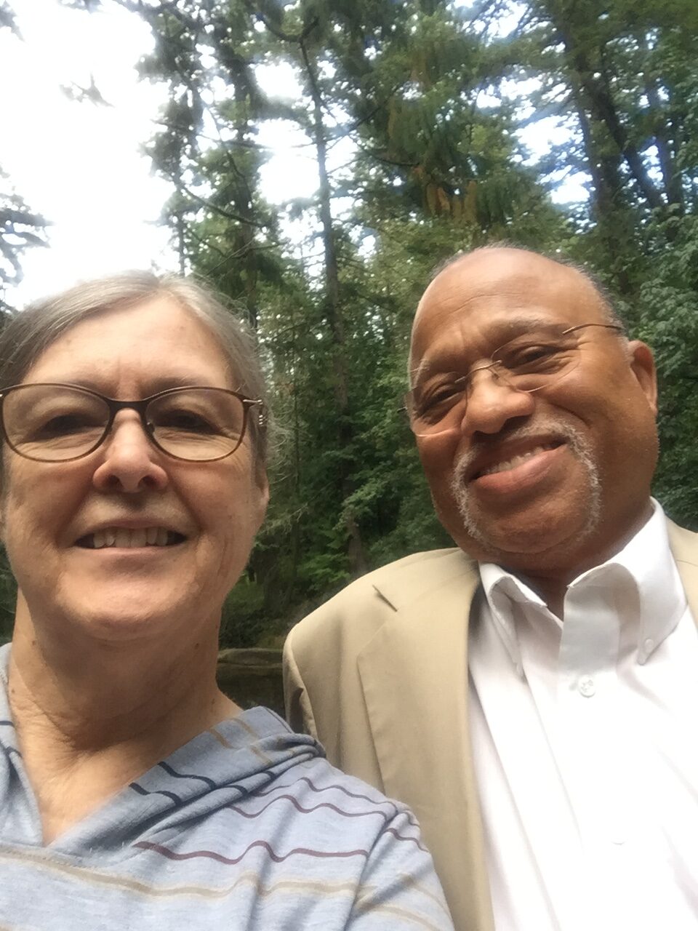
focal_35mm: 31
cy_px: 466
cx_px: 349
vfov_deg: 58.4
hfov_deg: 45.4
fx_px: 833
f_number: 2.2
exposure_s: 1/30
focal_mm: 2.65
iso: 32
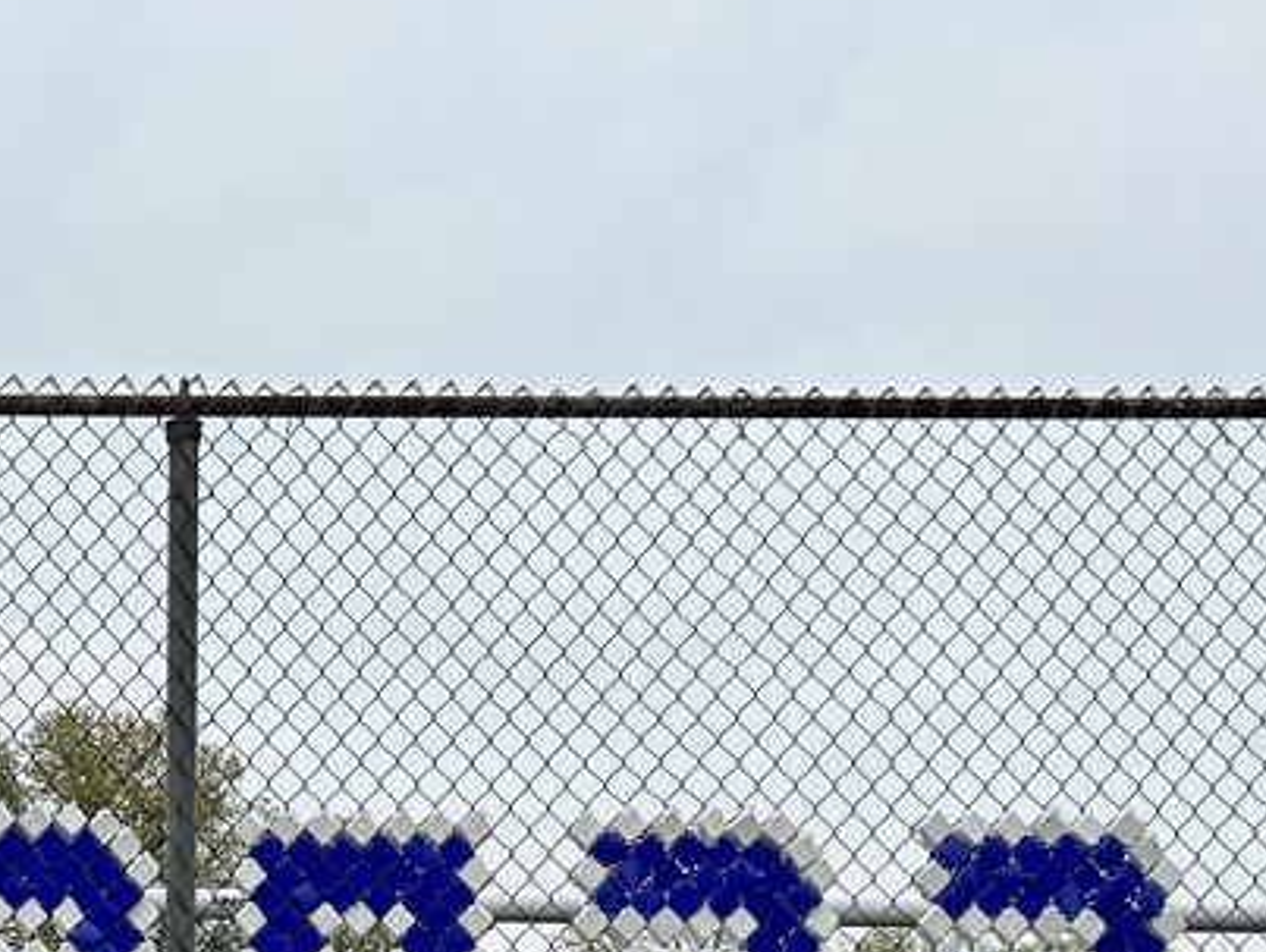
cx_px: -6
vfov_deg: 21.3
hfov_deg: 27.6
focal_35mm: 66
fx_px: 2416
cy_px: 1002
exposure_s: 1/2762
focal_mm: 5.7
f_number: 1.5
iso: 50
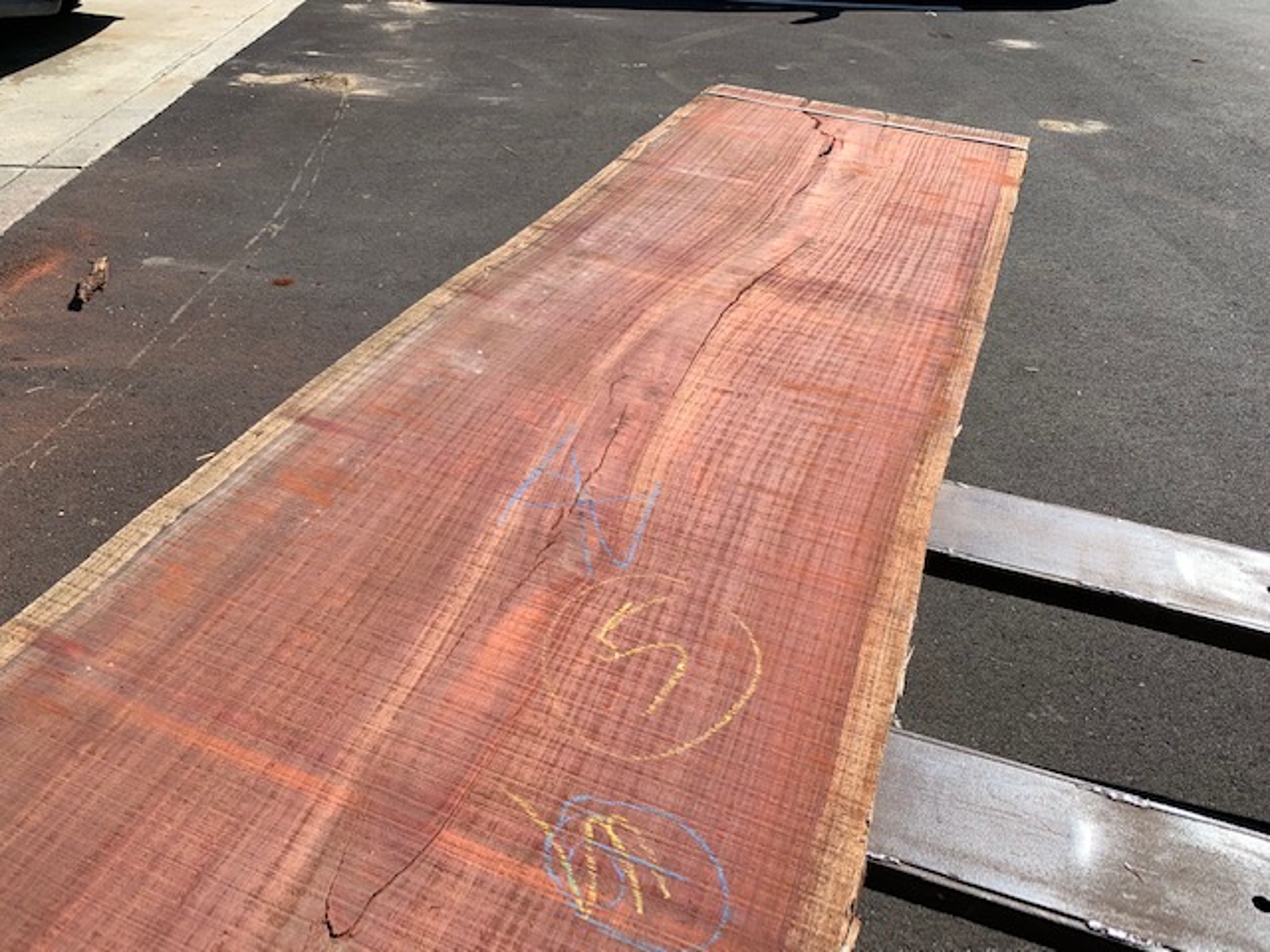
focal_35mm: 26
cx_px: 635
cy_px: 476
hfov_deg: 67.3
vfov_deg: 53.1
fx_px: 954
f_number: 1.8
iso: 25
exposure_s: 1/1916
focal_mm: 4.25
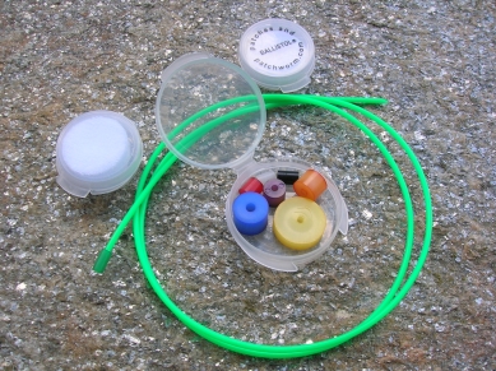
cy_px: 186
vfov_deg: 41.7
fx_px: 487
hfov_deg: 54.0
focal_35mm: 34
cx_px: 248
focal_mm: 5.7
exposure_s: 1/59.2
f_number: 4.9
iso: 50
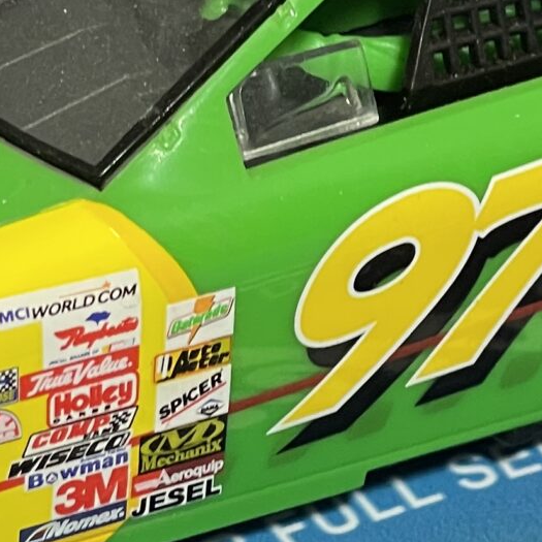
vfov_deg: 7.8
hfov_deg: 7.8
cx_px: 261
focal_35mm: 224
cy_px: 312
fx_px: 3968
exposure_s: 1/60
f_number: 2
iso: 100
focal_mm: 6
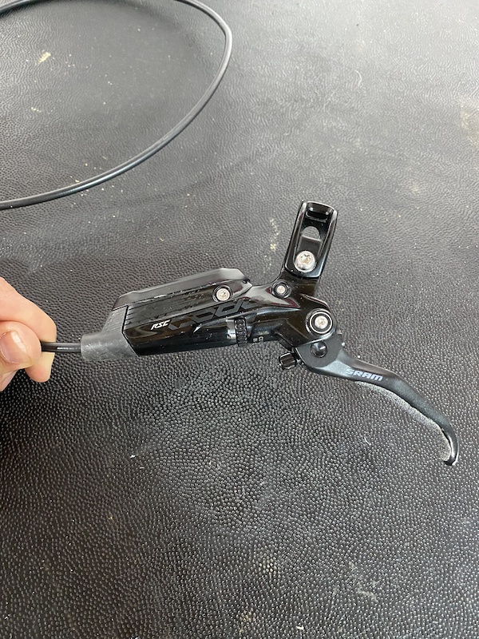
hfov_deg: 53.1
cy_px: 320
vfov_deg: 67.3
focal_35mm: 26
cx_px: 240
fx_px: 480
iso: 640
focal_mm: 4.25
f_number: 1.8
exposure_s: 1/30
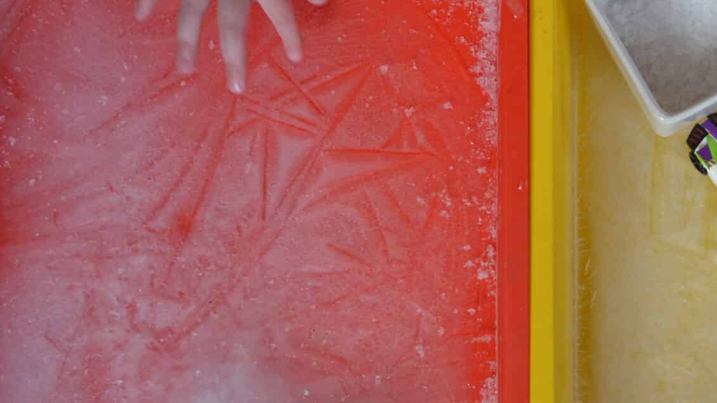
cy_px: 219
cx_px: 618
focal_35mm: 72
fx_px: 1369
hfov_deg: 28.4
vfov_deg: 16.8
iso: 400
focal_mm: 38
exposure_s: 1/80
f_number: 4.5
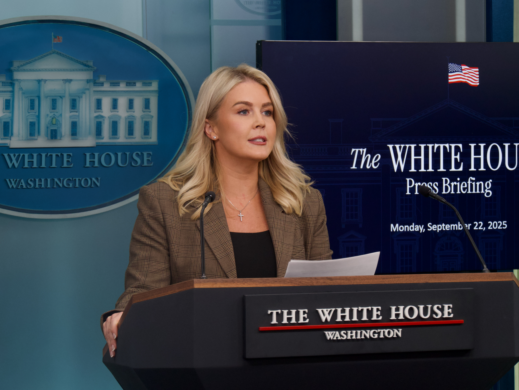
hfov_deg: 16.1
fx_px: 1829
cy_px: 195
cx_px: 260
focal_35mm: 122
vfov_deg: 12.1
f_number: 5.2
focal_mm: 61
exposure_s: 1/100
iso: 800
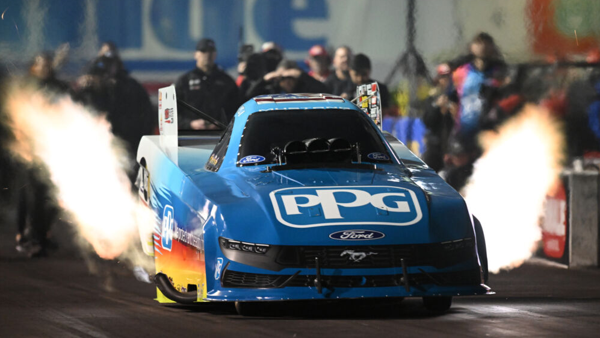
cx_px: 300
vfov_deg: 2.3
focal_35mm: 525
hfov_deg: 4.1
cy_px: 197
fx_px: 8353
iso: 10000
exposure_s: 1/320
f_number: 4.5
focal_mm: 500
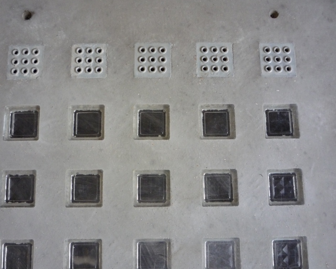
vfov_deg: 45.8
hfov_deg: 55.6
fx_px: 318
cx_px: 164
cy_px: 137
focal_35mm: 32
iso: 320
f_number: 3.3
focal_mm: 5.2
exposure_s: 1/30
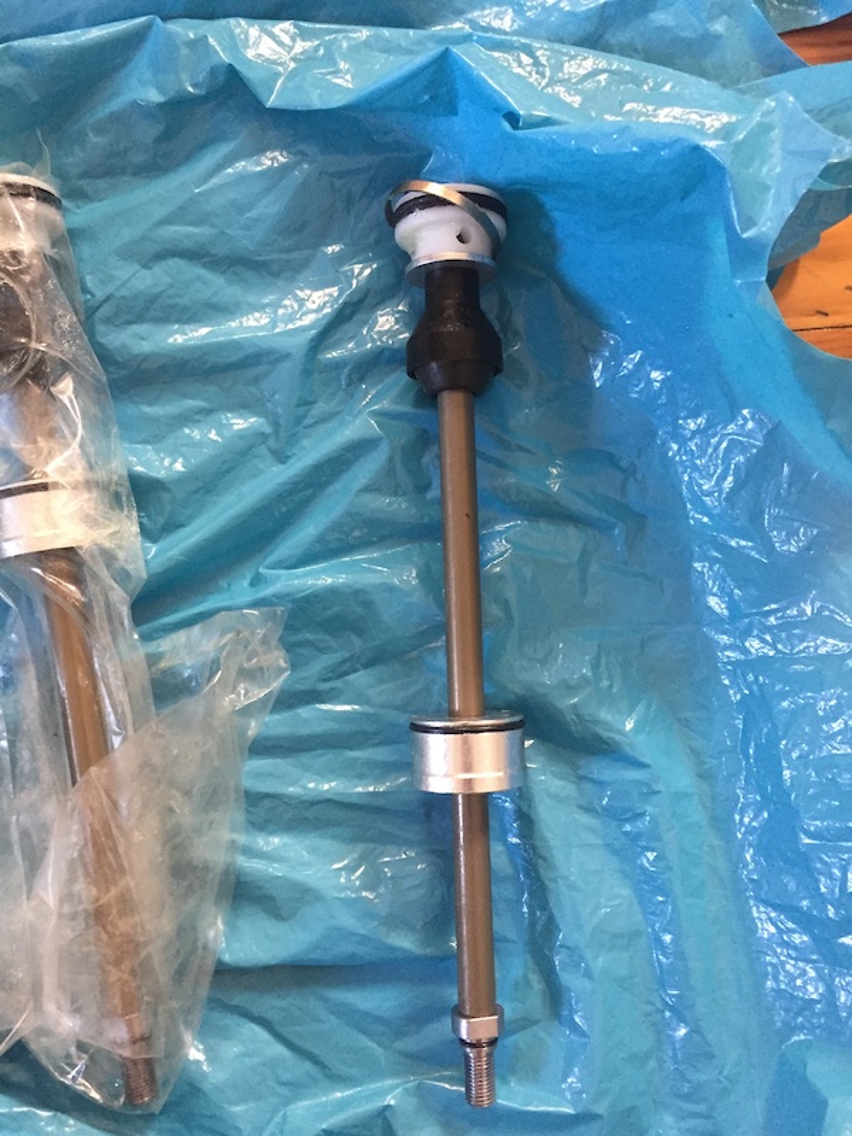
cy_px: 568
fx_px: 952
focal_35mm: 29
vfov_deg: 61.7
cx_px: 426
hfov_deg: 48.2
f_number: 2.2
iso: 250
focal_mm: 4.15
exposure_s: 1/24
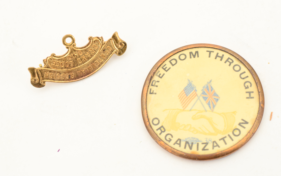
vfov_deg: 15.5
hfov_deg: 24.5
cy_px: 90
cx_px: 141
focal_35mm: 85
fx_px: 647
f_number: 10
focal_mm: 55
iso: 250
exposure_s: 1/80
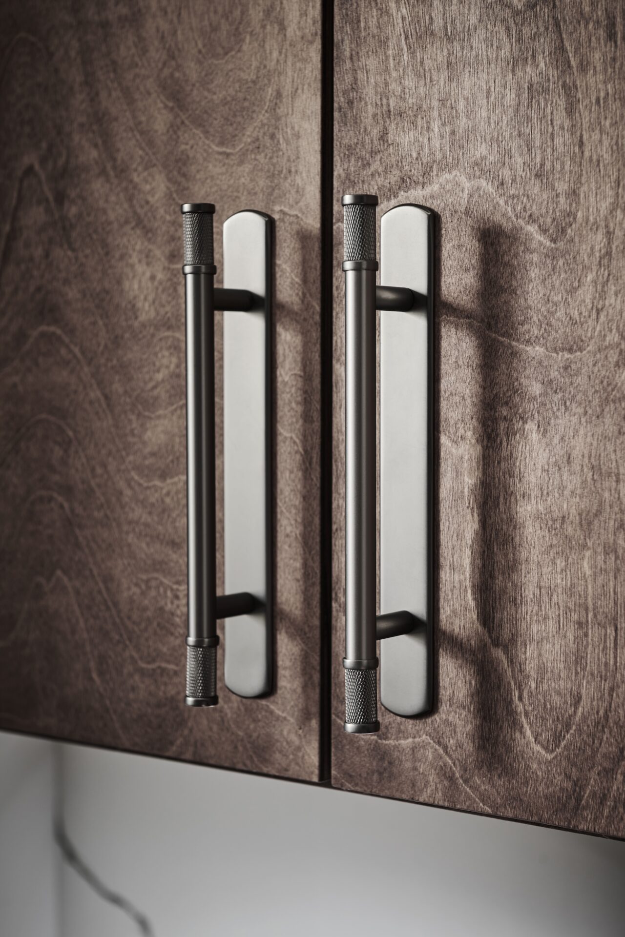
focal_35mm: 70
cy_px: 468
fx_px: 1823
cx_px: 312
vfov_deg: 28.8
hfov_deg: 19.5
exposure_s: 1
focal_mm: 70
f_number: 5.6
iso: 100
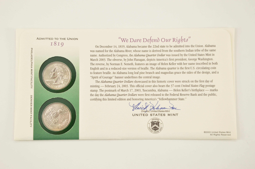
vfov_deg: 15.7
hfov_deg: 23.4
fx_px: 616
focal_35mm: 87
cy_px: 84
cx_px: 128
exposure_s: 1/125
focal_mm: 58
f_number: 7.1
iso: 800
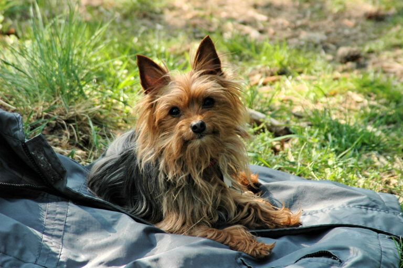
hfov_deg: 6.9
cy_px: 134
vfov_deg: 4.6
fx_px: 3356
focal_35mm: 300
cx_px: 202
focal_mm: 200
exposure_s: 1/200
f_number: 5.6
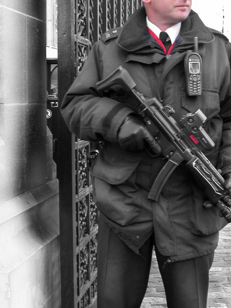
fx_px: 614
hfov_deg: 21.3
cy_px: 183
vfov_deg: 28.1
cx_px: 138
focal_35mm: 69
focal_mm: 7.85
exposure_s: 1/73.9
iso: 100
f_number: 3.3
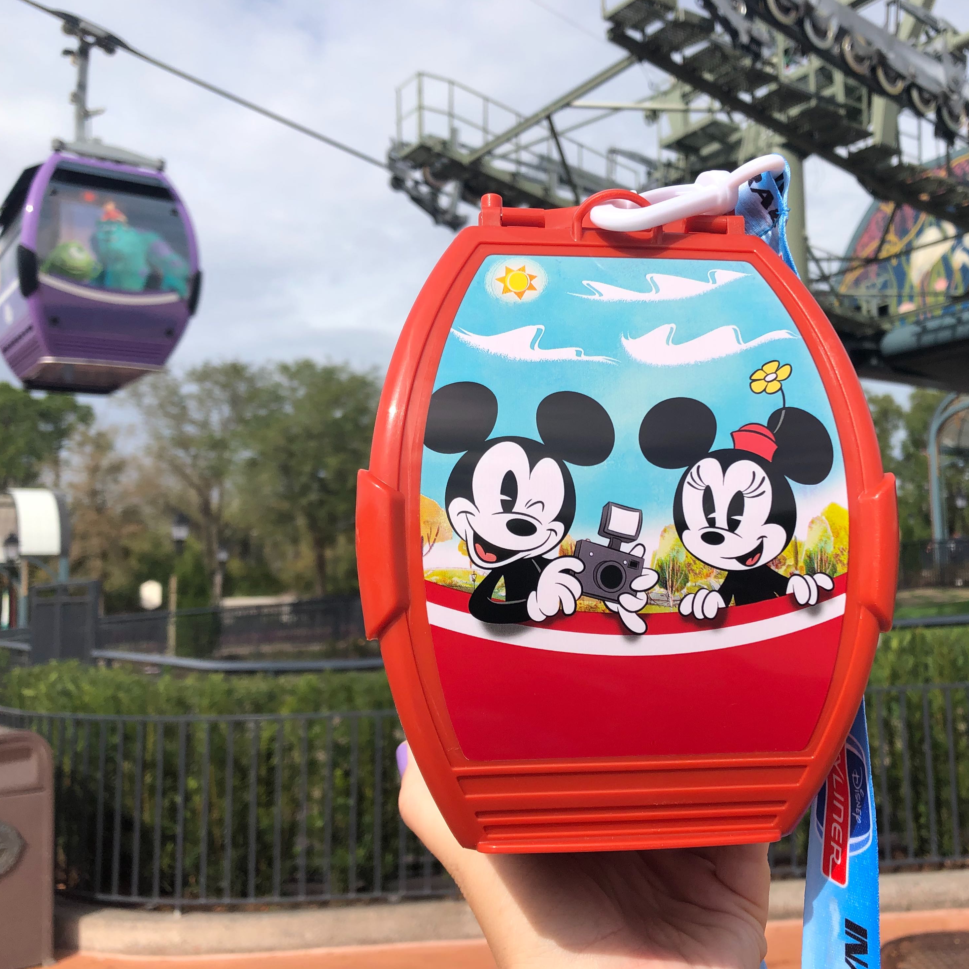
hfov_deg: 48.0
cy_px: 487
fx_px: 1077
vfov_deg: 48.5
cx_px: 610
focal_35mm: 34
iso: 20
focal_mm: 3.99
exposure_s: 1/2525
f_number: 1.8
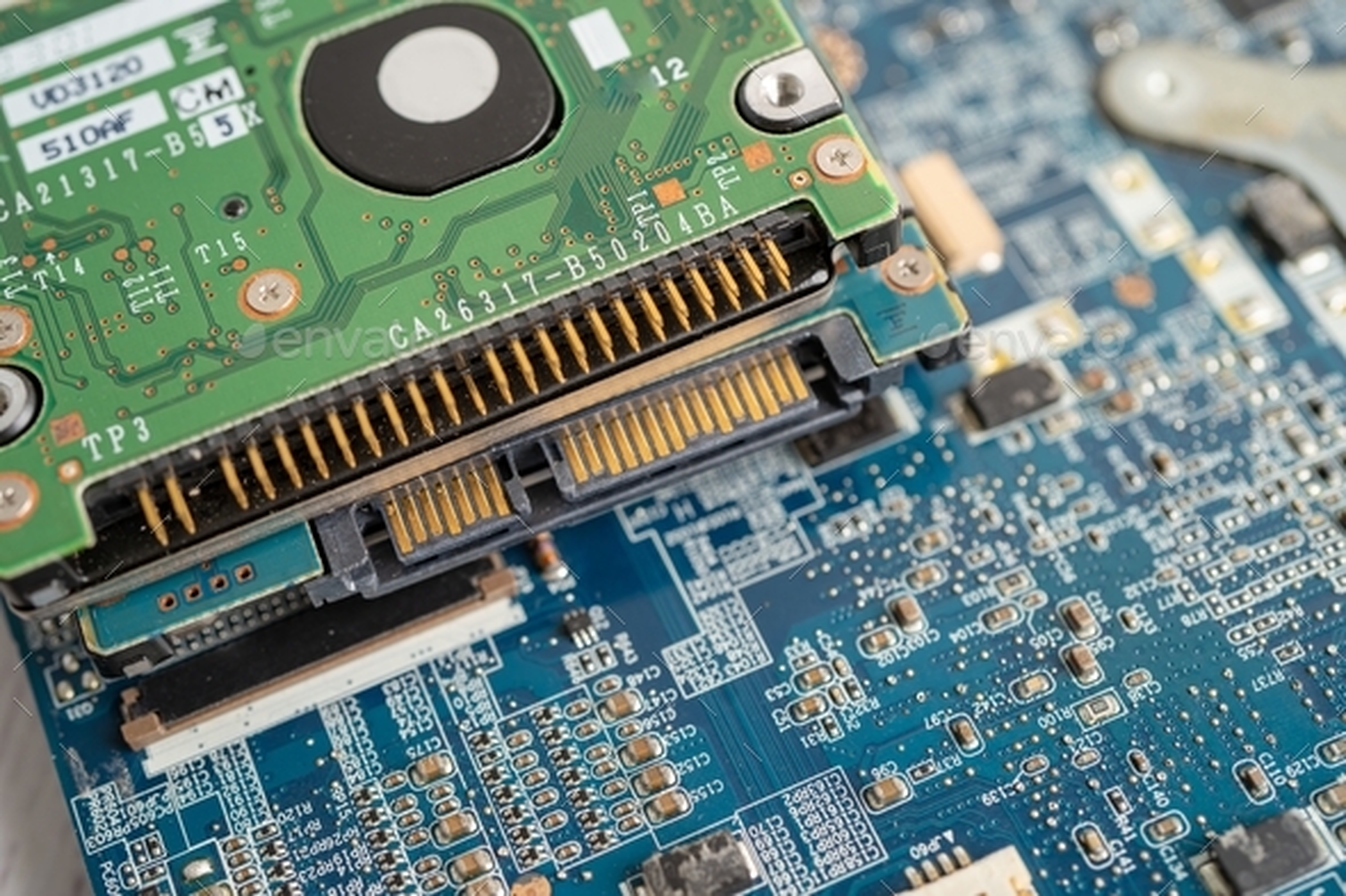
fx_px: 1869
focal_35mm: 50
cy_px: 448
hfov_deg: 39.6
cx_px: 673
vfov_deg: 27.0
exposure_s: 1/60
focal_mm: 50
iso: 100
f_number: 4
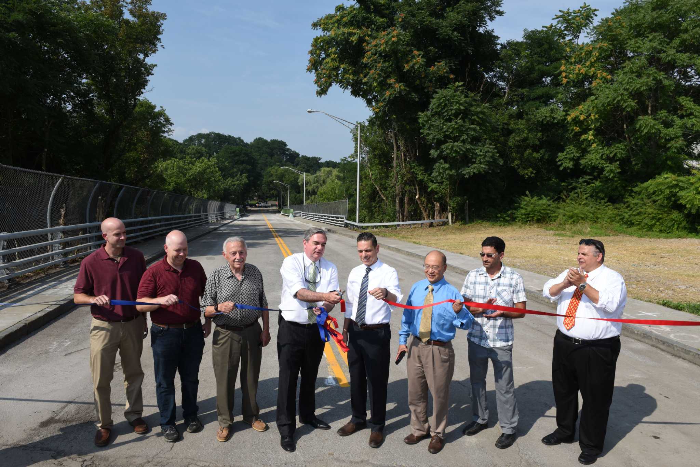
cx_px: 350
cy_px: 234
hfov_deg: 73.7
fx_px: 467
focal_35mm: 24
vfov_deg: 53.2
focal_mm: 24
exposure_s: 1/640
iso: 500
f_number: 13
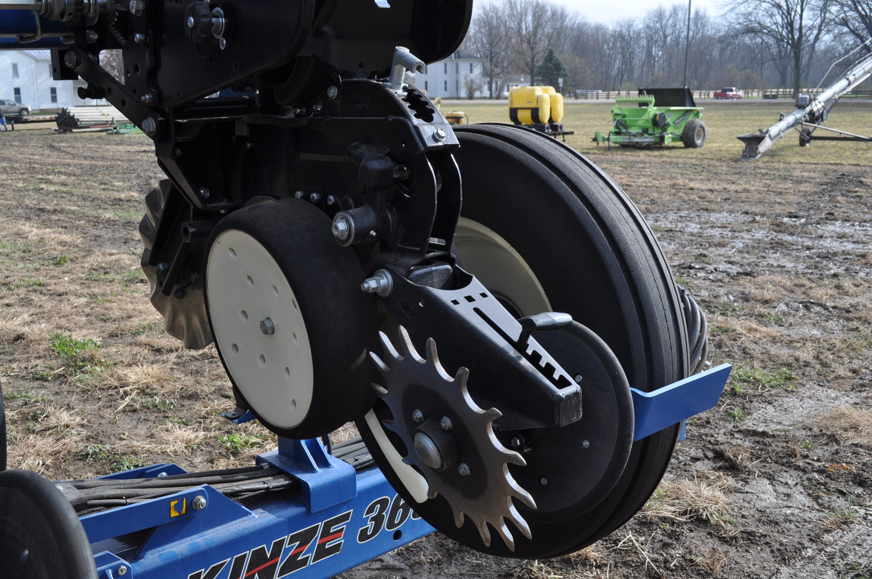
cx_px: 436
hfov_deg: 53.2
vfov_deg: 36.8
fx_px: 871
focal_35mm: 36
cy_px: 290
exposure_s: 1/250
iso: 200
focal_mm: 24
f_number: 8
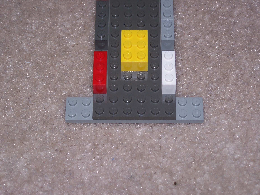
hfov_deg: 18.7
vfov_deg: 14.1
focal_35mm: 105
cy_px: 98
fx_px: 789
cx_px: 130
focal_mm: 17.5
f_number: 3.2
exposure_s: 1/90
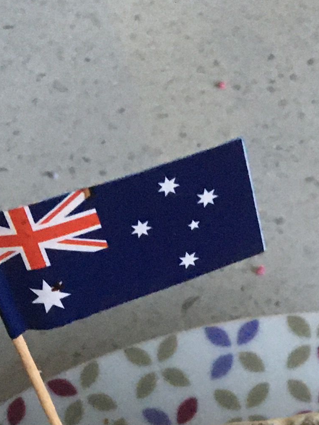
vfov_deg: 14.6
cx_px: 305
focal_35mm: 116
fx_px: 1425
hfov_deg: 12.6
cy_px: 793
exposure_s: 1/20
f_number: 2.2
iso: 200
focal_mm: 4.15
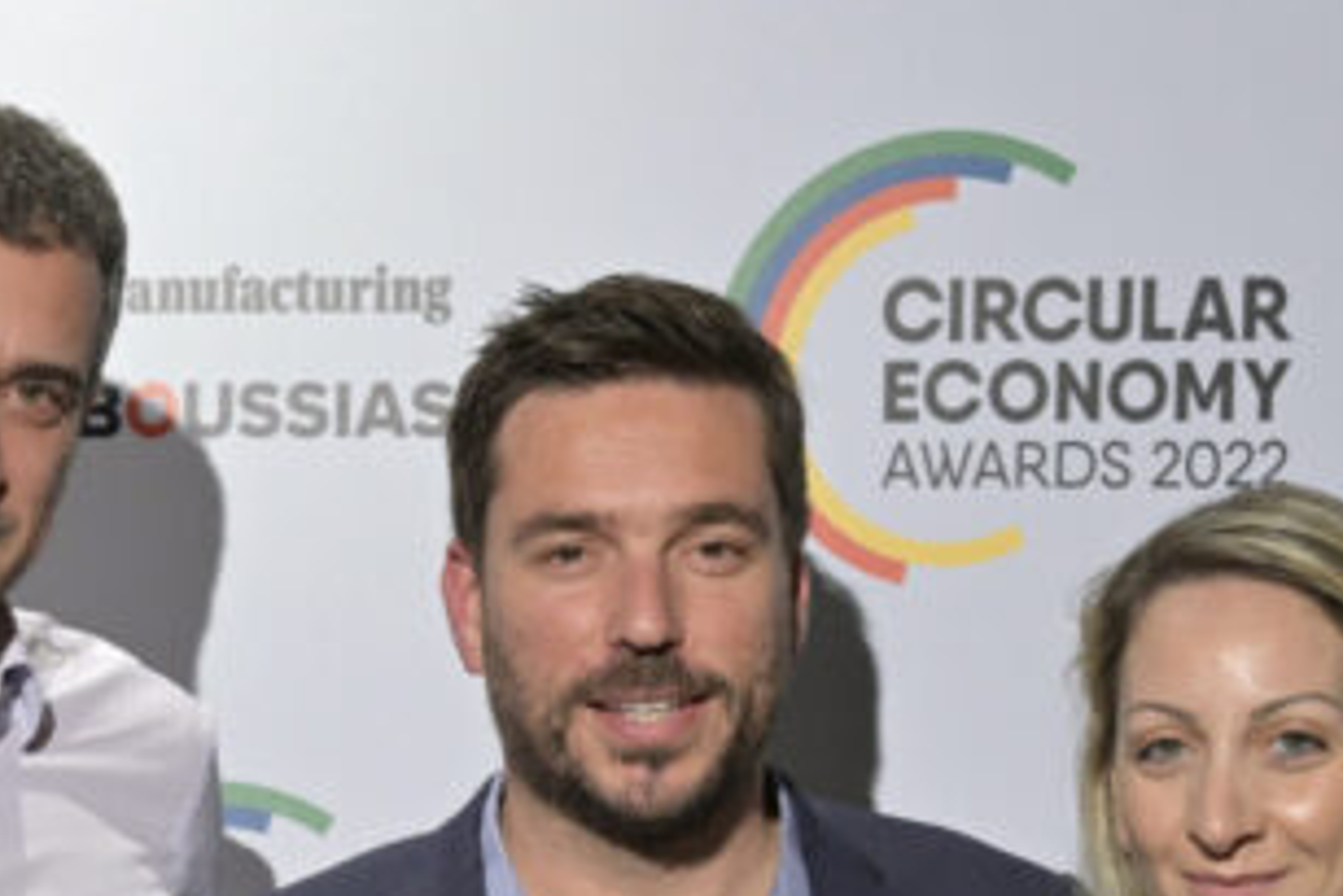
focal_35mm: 140
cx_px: -9
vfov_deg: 9.7
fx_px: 5225
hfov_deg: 14.4
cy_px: 1086
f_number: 4
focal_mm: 42
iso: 800
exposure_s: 1/125
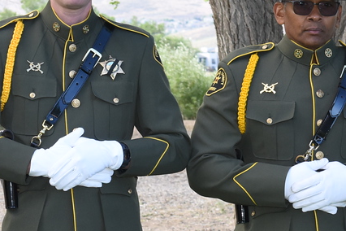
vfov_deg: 5.9
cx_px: 16
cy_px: 251
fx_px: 2239
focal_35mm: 233
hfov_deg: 8.8
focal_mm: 62
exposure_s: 1/250
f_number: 9
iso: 1250
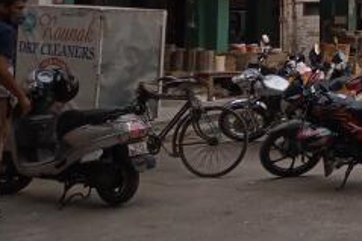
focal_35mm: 78
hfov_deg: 22.9
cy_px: -21
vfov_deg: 16.9
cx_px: 479
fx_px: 784
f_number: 2
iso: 112
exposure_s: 1/201
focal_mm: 3.4
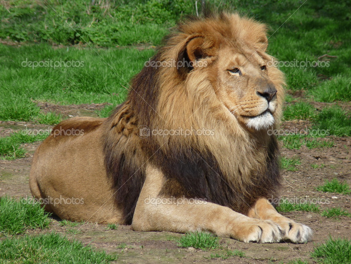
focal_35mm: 478
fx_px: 4847
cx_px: 176
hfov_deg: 4.1
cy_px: 132
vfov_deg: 3.1
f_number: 5.6
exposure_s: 1/400
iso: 100
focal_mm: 85
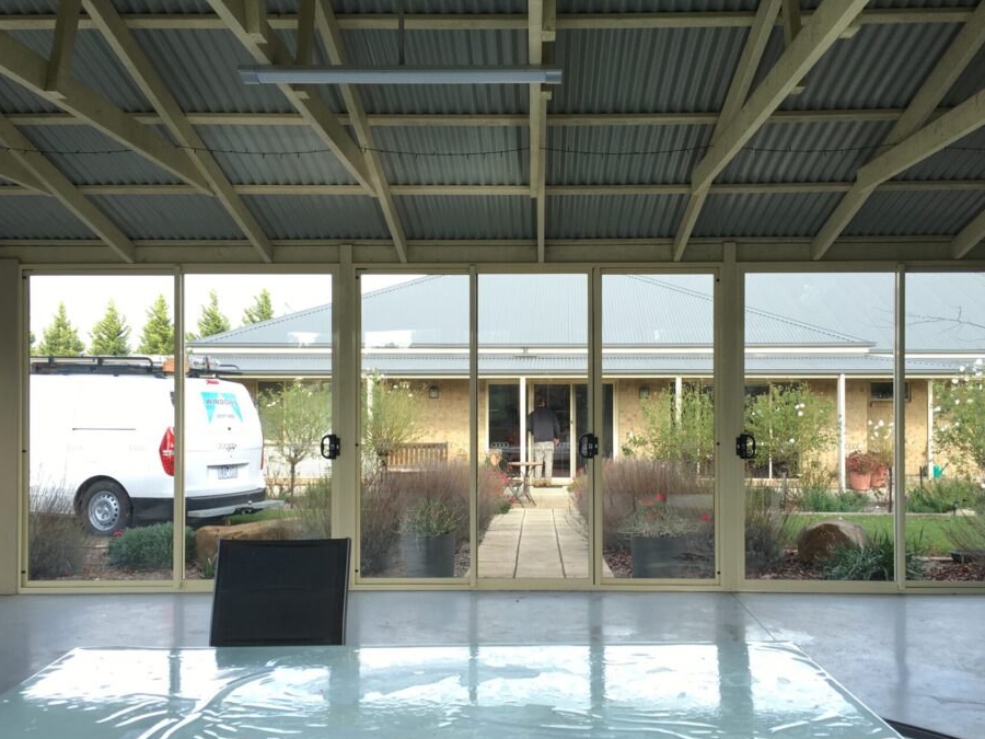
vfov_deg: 42.9
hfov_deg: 55.3
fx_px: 939
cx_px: 530
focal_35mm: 33
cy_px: 383
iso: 25
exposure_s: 1/151
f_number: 2.2
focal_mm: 4.15
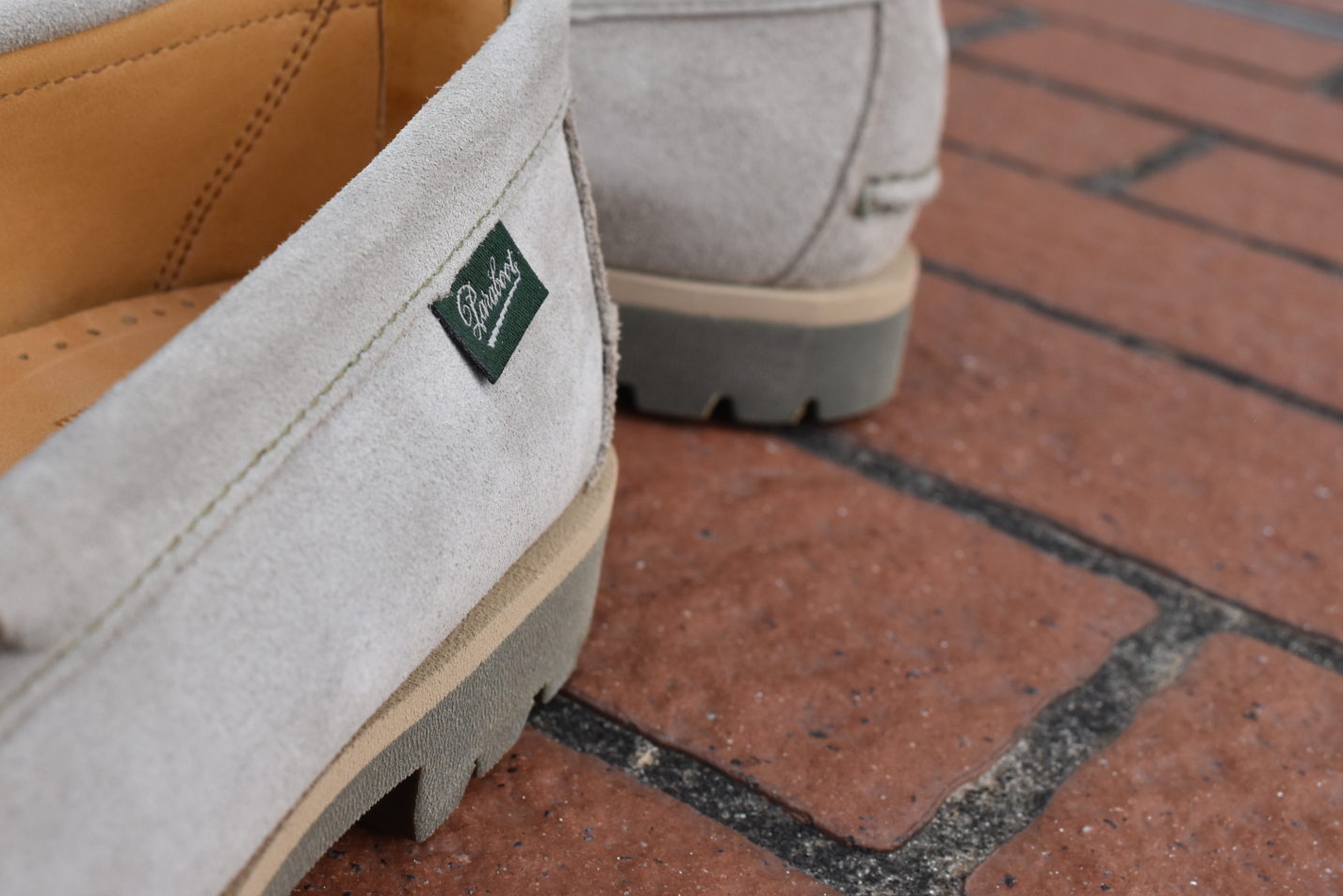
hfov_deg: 35.3
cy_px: 265
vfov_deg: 24.0
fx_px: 2089
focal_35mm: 56
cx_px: 451
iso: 400
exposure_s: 1/250
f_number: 8
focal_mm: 26
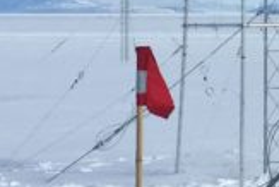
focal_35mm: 189
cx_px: 503
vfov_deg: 7.3
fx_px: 1466
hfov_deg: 10.2
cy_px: 22
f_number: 2.2
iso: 32
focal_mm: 4.15
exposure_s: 1/6623
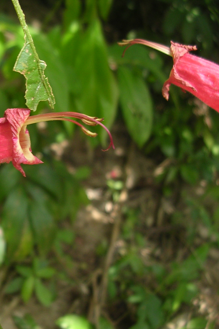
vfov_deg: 37.5
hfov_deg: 24.5
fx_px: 484
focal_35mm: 53
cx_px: 6
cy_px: 165
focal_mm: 5.8
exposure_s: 1/145
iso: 100
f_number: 2.8
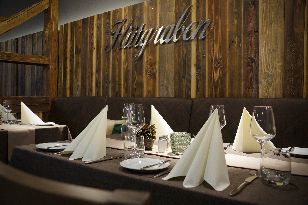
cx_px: 154
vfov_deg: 43.5
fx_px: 256
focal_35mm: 30
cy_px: 102
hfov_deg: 62.0
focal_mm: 20
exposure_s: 1/60
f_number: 4
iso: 800
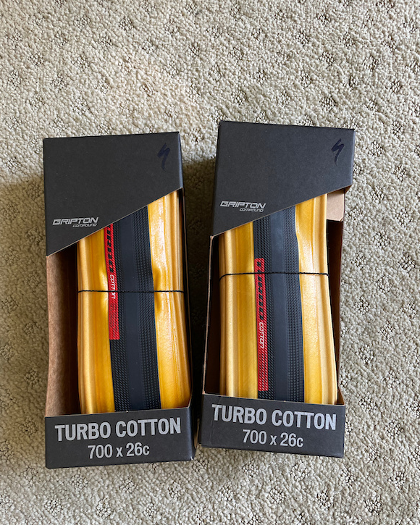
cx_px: 204
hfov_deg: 51.5
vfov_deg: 62.2
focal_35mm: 28
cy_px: 277
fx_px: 435
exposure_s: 1/121
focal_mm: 4.2
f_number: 1.6
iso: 125
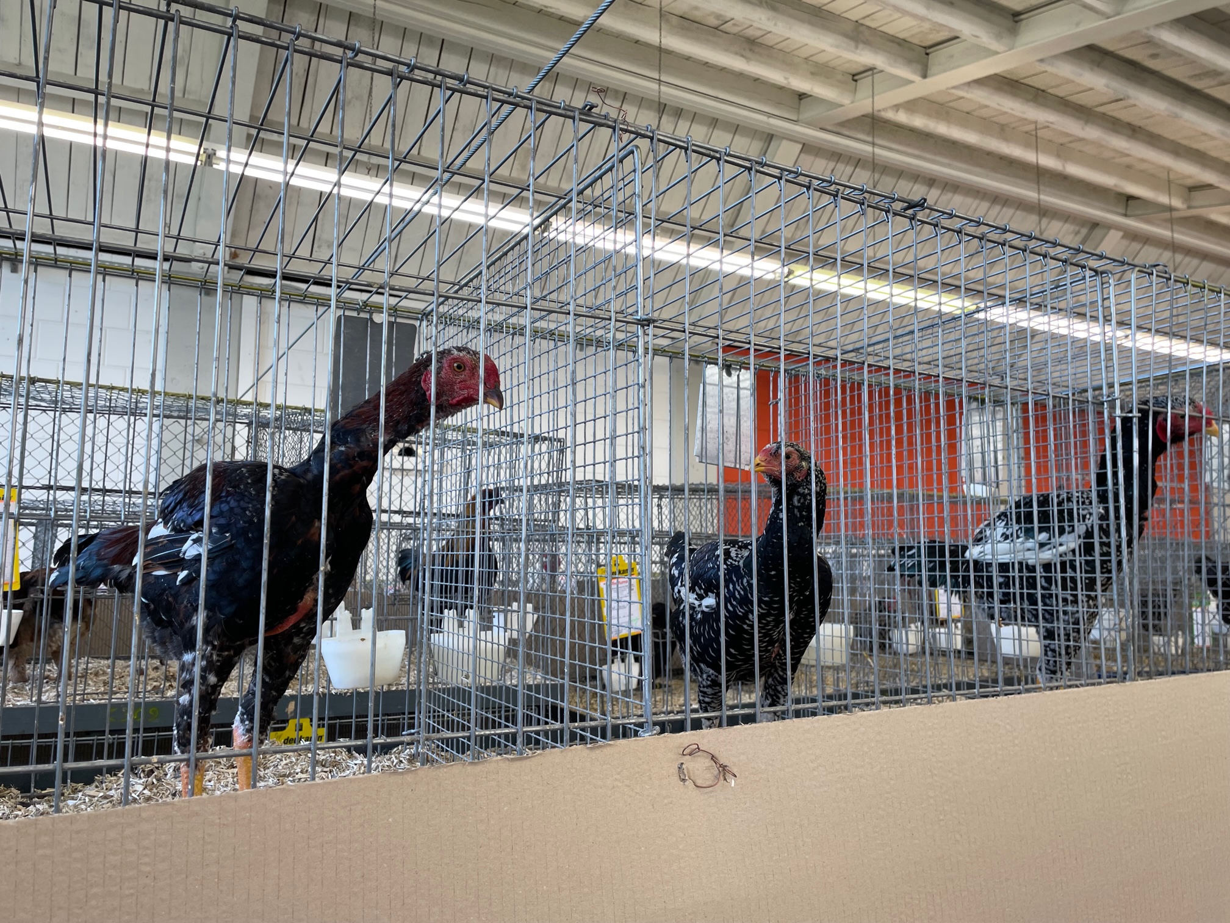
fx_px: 924
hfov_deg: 67.3
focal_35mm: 26
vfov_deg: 53.1
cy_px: 462
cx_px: 615
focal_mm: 4.2
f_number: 1.6
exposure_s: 1/104
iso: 32
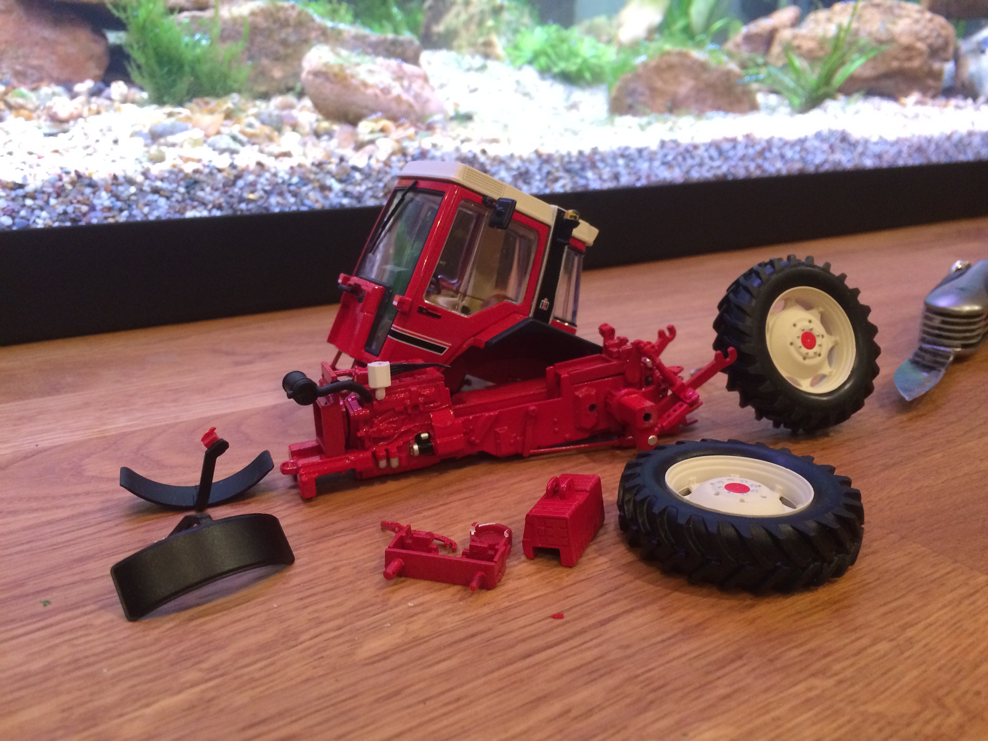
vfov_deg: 48.2
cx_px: 494
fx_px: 828
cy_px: 370
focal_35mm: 29
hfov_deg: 61.7
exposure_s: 1/33
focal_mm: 4.15
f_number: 2.2
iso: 320
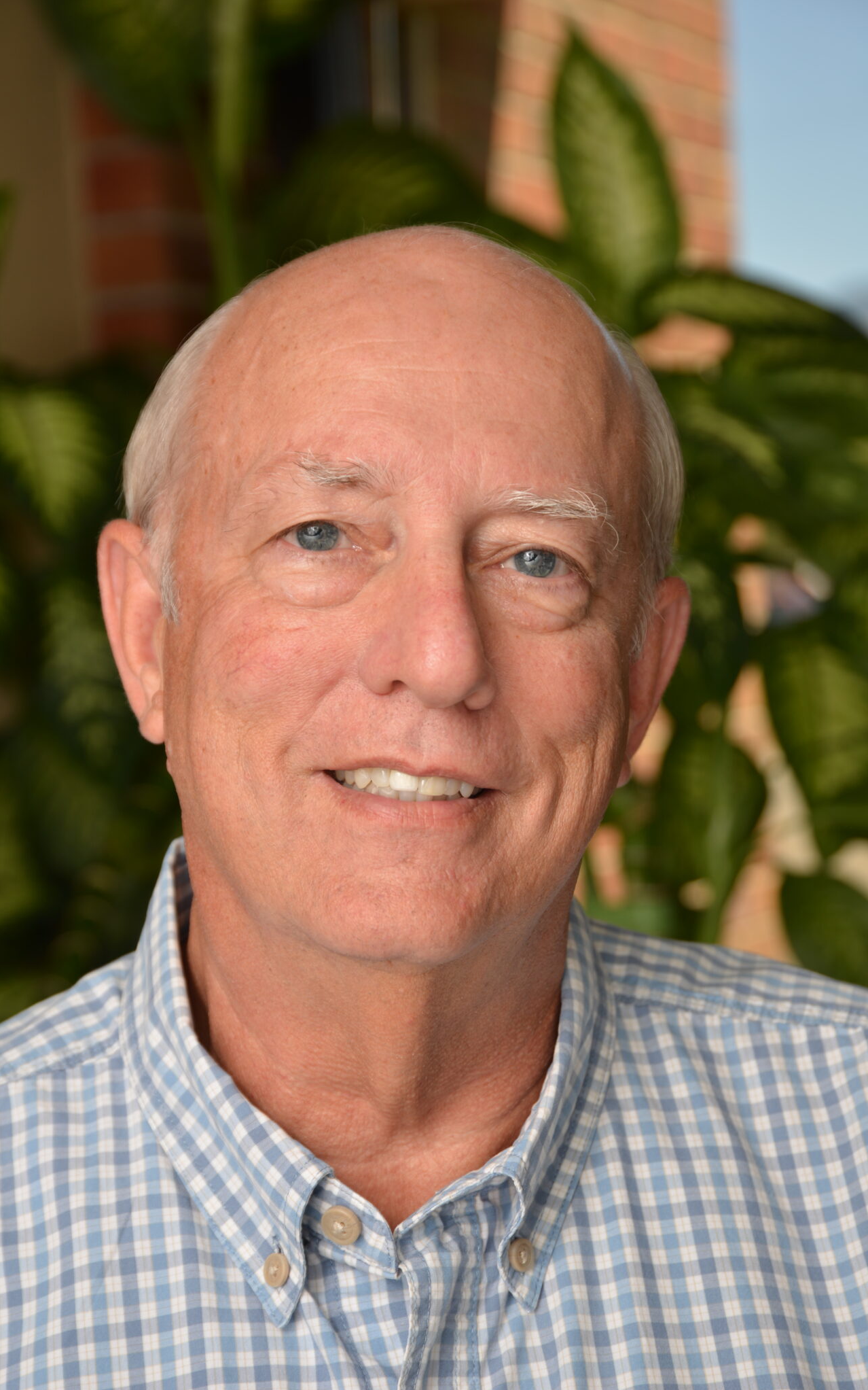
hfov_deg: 13.5
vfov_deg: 21.4
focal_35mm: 97
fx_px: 3672
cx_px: 409
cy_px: 695
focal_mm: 95
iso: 100
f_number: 8
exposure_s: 1/100
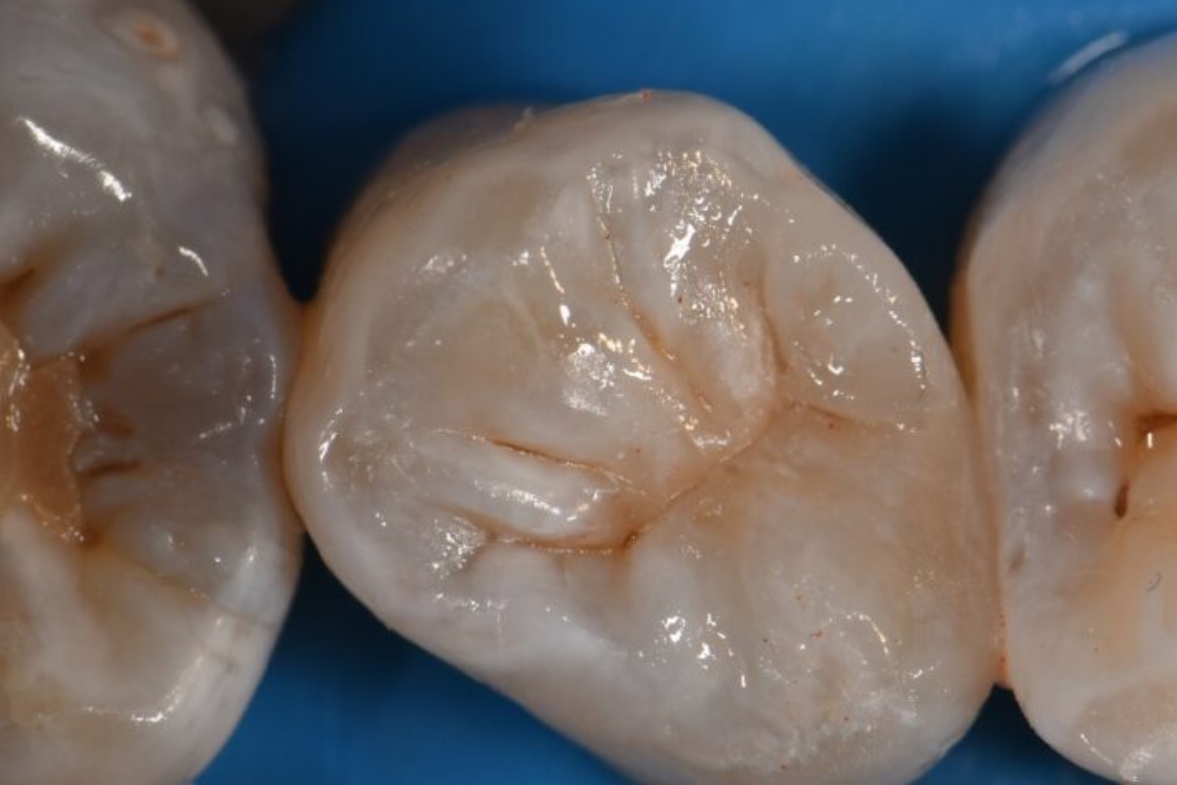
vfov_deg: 6.0
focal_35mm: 228
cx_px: 706
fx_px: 7454
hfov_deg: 9.0
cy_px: 434
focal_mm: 105
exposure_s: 1/160
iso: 200
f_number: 32
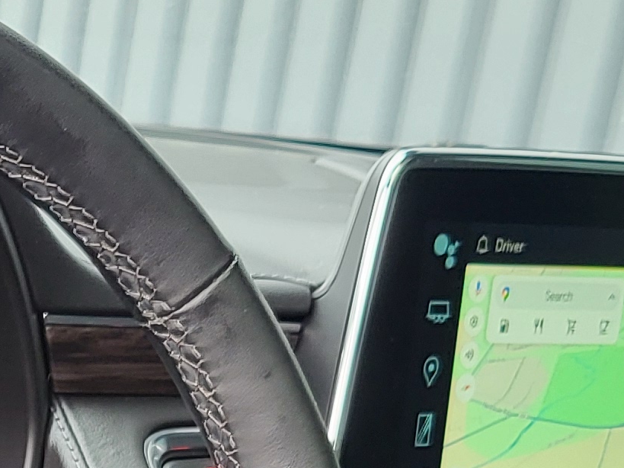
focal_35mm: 127
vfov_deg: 10.4
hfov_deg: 14.9
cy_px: 1031
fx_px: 2289
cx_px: -162
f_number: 1.8
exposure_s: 1/120
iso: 80
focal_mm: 5.4
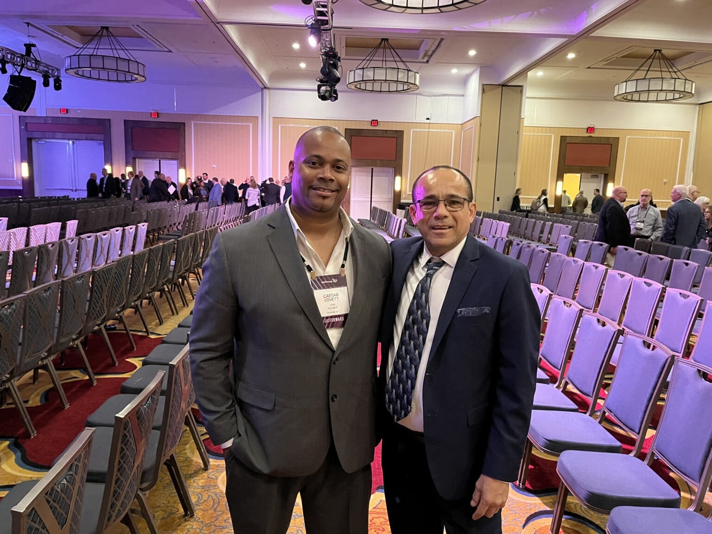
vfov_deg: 53.1
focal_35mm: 26
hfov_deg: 67.3
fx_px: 535
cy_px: 267
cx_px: 356
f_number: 1.6
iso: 800
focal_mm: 5.1
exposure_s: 1/30
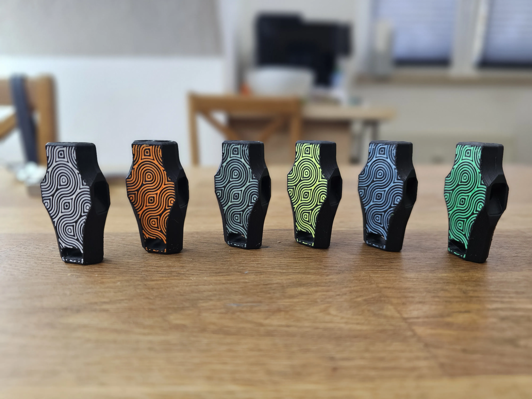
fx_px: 353
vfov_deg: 58.9
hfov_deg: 73.9
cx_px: 266
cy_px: 200
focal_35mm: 23
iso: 320
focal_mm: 6.3
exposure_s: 1/34
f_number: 1.7
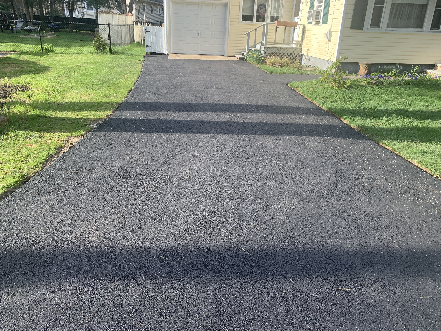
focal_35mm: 26
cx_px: 220
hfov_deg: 67.3
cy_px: 166
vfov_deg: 53.1
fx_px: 331
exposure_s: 1/350
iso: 25
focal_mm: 4.25
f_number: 1.8
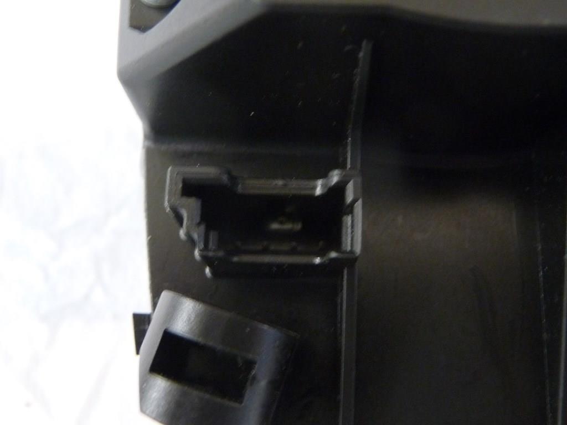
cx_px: 284
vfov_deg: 35.1
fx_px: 672
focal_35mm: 41
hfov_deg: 45.8
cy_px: 212
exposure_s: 1/8
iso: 400
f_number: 3.4
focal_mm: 5
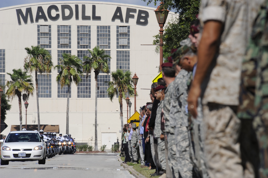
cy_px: 89
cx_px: 134
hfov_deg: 5.2
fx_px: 2976
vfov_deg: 3.4
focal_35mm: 400
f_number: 16
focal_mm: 400
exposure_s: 1/200
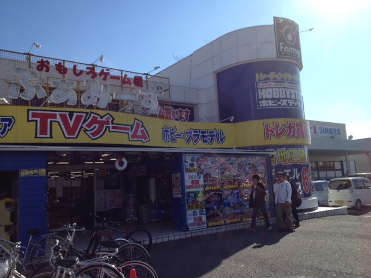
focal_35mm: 35
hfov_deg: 52.6
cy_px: 139
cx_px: 186
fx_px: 375
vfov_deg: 40.7
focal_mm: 4.28
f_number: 2.4
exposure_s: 1/2123
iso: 50
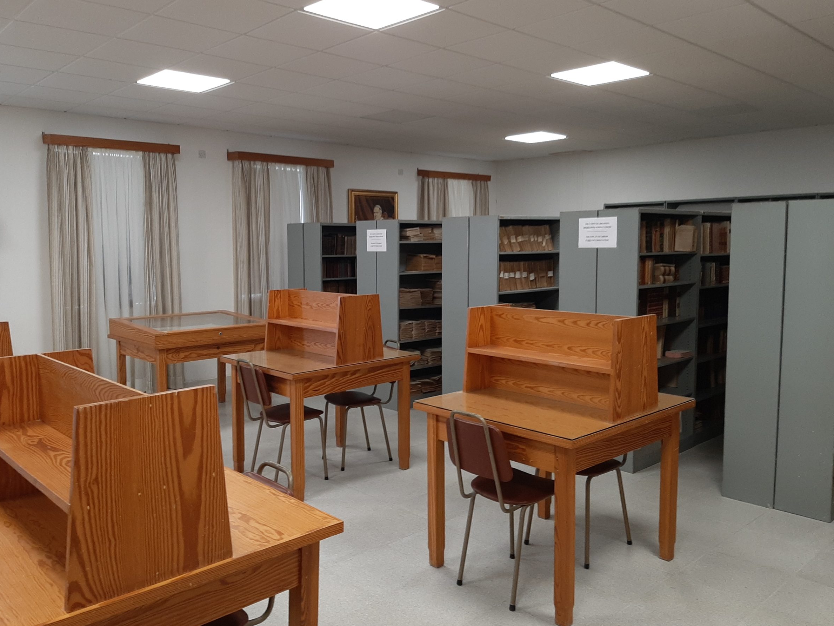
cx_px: 391
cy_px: 297
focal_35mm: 28
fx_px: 675
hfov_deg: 63.4
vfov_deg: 49.7
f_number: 1.7
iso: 80
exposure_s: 1/50
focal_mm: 3.93
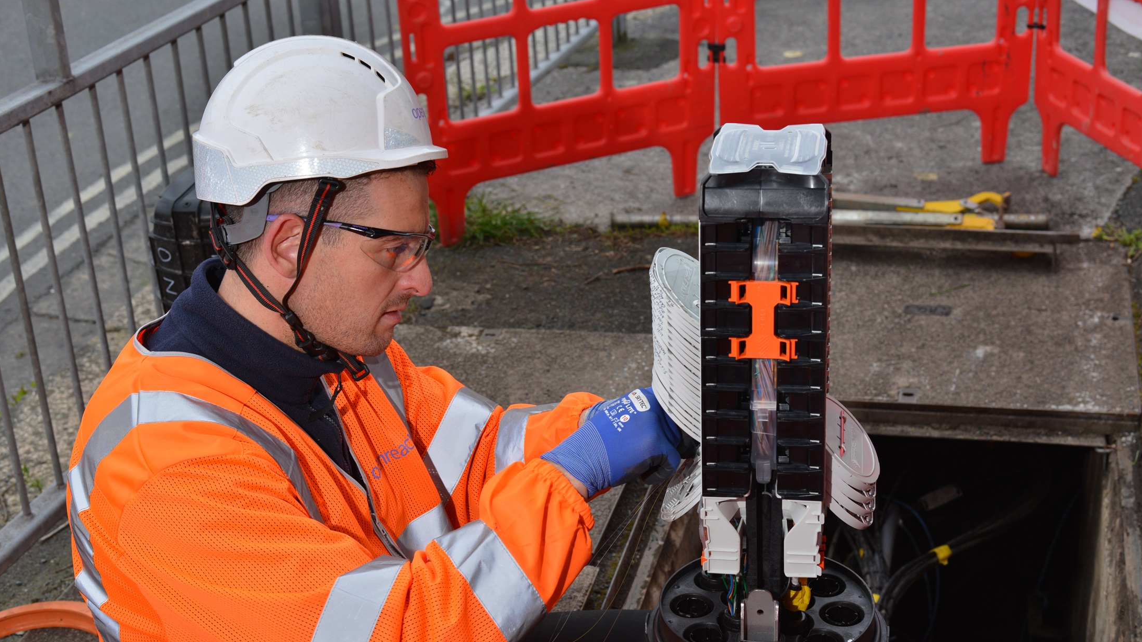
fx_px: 1605
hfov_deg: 39.2
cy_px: 376
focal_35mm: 53
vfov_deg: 22.6
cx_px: 576
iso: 200
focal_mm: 50
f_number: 8
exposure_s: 1/200
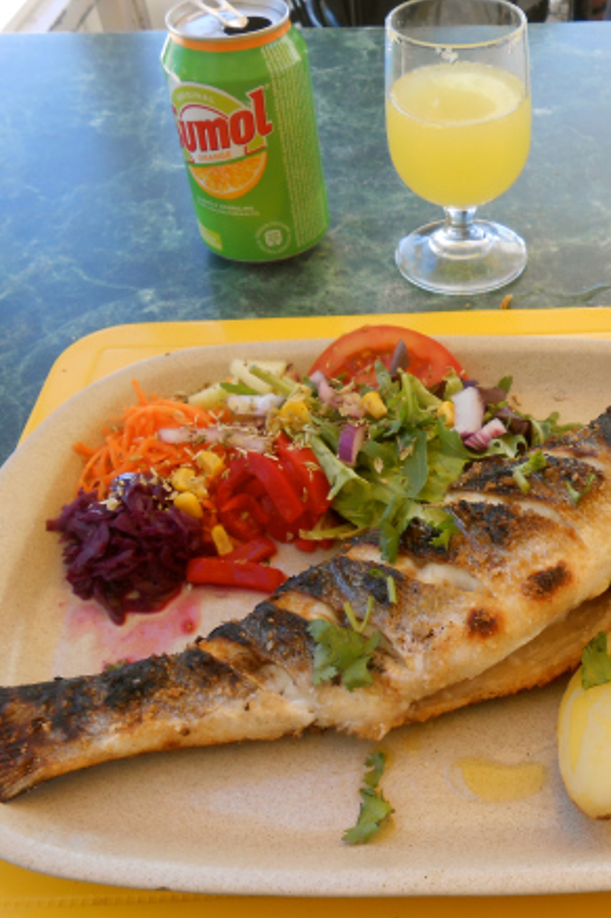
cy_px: 458
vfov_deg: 51.9
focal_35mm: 37
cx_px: 473
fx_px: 943
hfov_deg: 35.0
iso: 80
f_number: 3.5
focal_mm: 4.6
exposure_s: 1/100
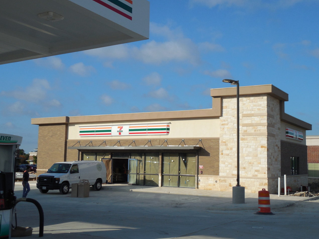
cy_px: 122
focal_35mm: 43
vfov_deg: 33.6
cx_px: 164
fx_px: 396
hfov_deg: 43.9
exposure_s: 1/400
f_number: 7.6
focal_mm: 7
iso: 125
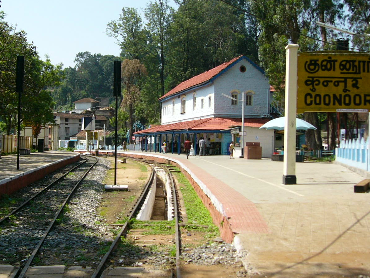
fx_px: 503
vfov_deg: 30.9
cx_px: 148
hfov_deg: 40.2
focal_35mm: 47
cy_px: 133
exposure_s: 1/100
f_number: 8
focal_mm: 5.8
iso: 50
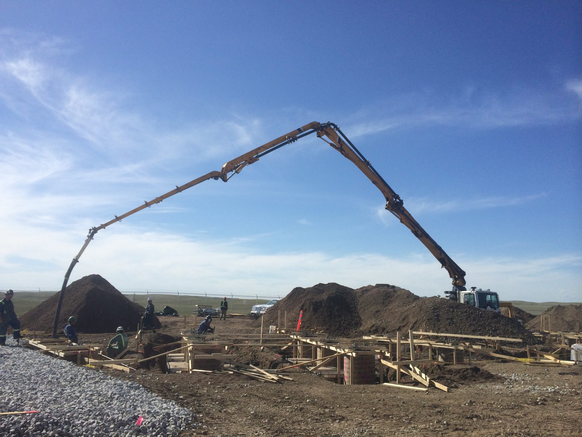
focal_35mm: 30
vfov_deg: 46.8
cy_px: 218
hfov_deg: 60.0
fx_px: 504
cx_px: 291
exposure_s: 1/3731
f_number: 2.2
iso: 32
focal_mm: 4.12
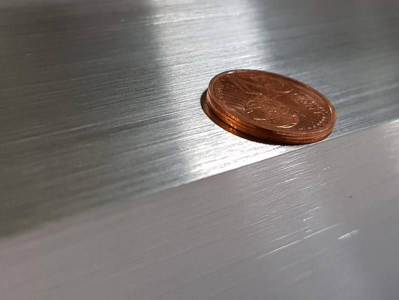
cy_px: 150
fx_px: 300
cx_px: 200
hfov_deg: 67.3
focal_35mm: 26
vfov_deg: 53.1
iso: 200
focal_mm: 4.2
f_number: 1.7
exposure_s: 1/33
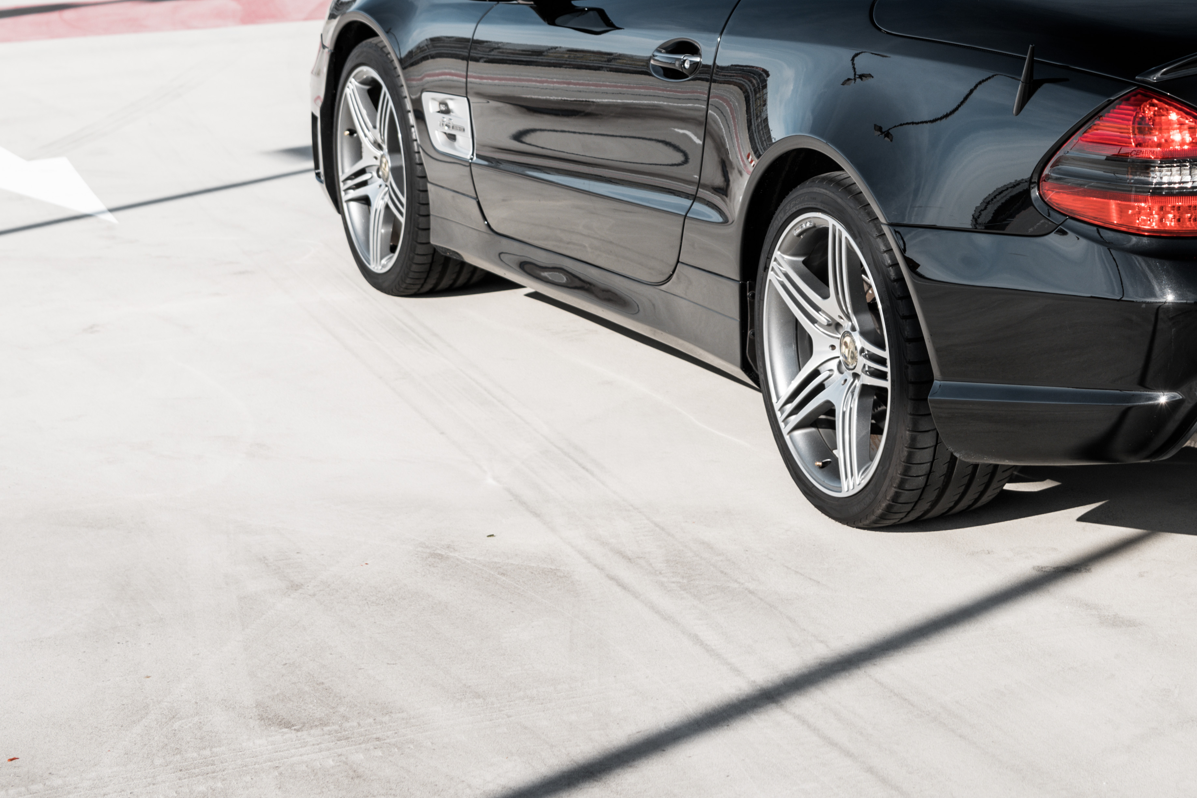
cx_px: 1031
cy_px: -73
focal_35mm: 99
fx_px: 3291
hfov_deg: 20.3
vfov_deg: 13.6
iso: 64
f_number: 4.5
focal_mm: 44
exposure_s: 1/250
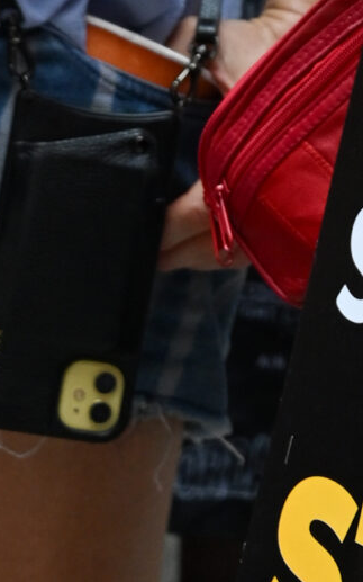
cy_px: -632
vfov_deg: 5.8
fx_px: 5589
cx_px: 647
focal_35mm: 353
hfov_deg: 3.7
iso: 500
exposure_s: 1/640
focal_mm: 70
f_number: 4
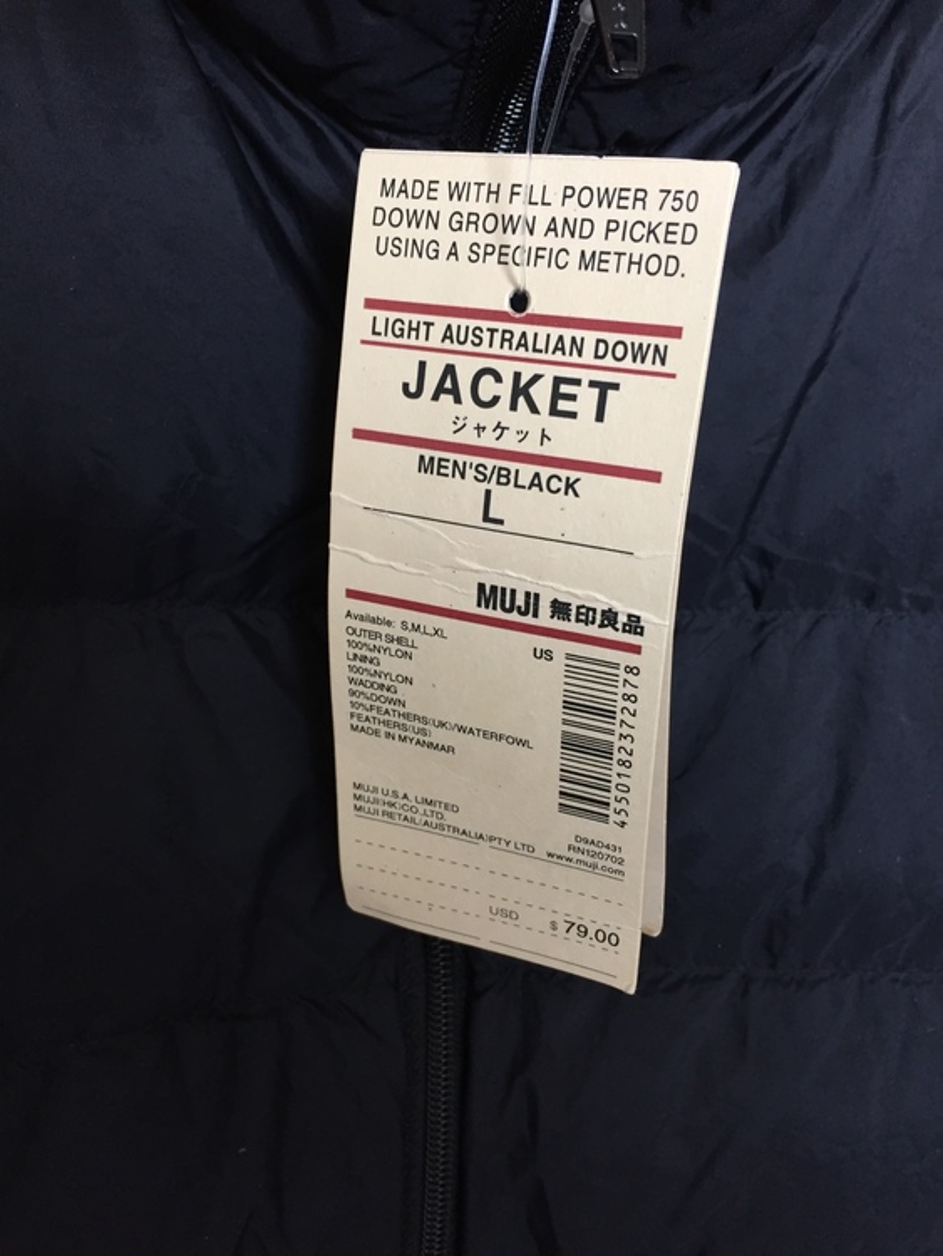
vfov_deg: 61.6
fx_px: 1053
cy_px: 628
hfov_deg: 48.3
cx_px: 472
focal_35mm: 29
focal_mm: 4.15
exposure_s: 1/30
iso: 50
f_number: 2.2
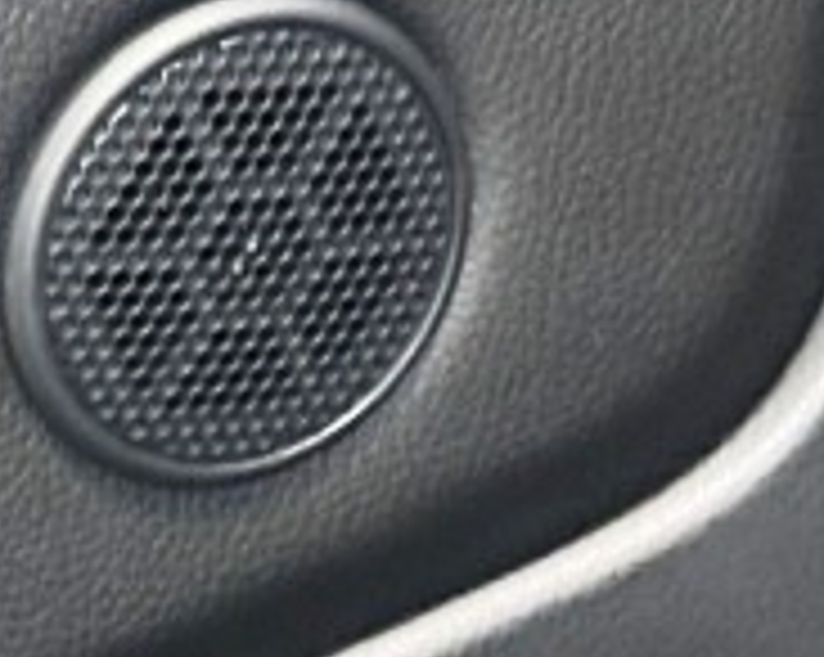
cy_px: 873
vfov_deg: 5.9
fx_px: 6383
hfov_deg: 7.0
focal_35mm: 262
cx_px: -1144
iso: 640
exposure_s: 1/24
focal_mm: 6.86
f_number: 1.78
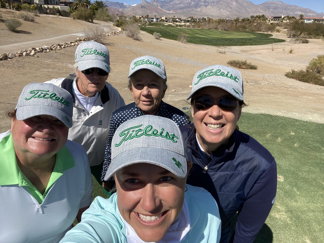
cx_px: 162
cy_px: 122
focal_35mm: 23
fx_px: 215
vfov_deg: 58.9
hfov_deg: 73.9
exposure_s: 1/1418
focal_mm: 2.71
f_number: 2.2
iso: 25
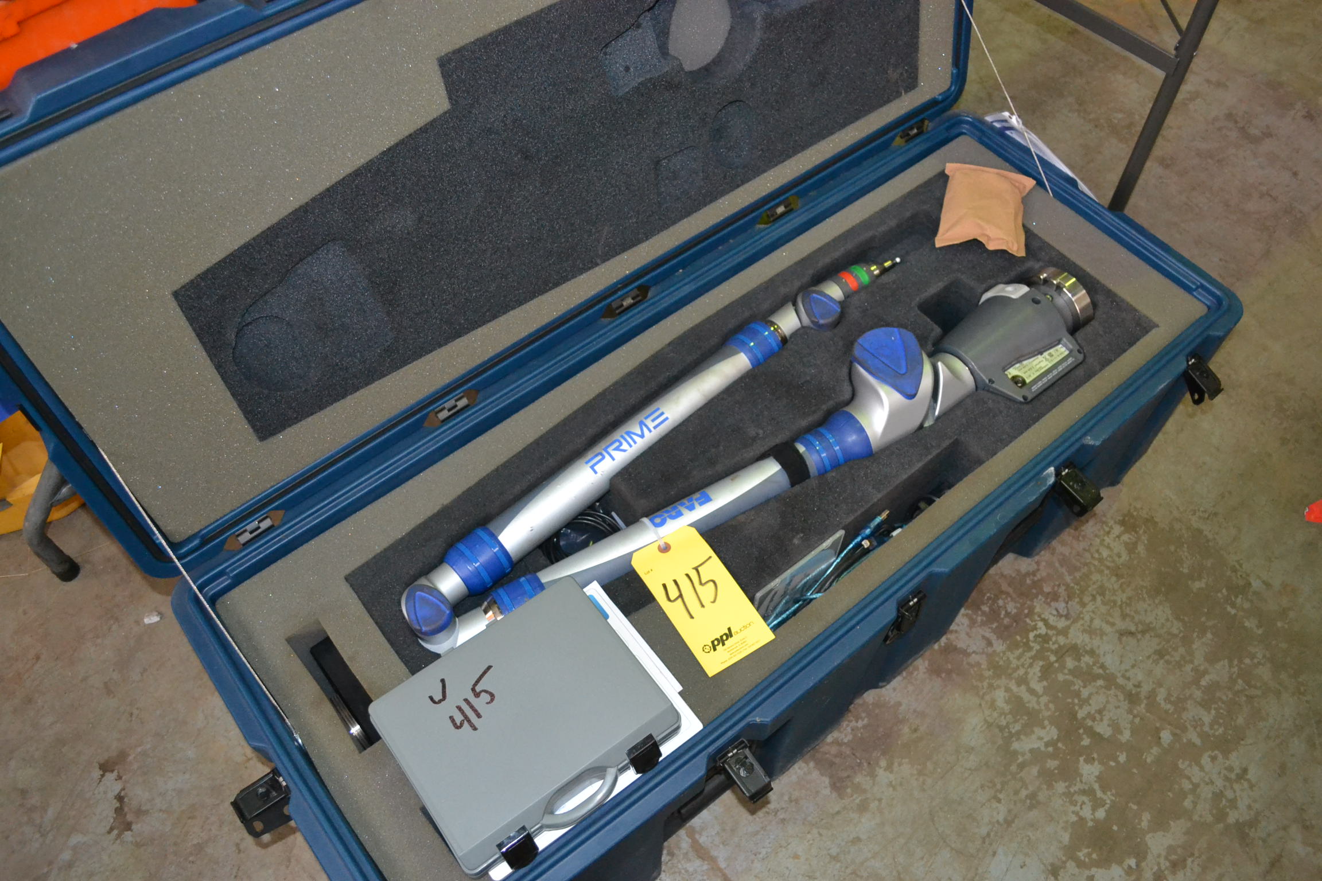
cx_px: 661
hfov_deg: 67.4
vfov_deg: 47.9
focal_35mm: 27
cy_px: 440
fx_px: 991
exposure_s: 1/60
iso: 2800
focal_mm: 18
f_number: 3.5
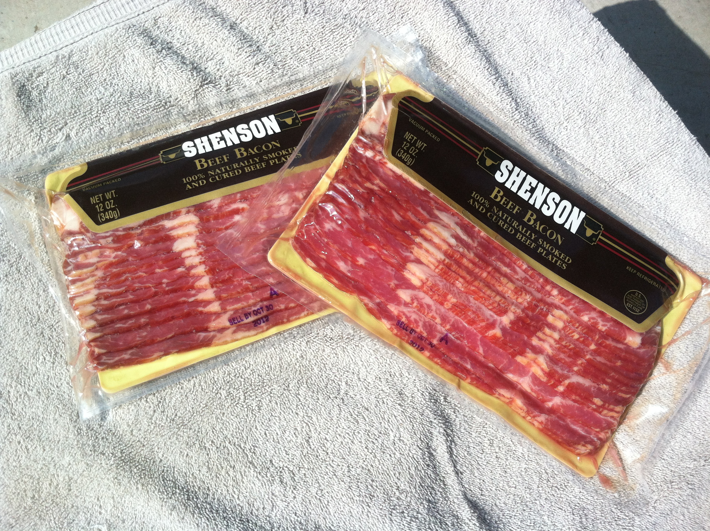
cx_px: 355
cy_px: 266
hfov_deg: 52.7
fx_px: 717
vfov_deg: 40.6
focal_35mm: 35
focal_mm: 3.85
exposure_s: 1/1671
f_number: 2.8
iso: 80
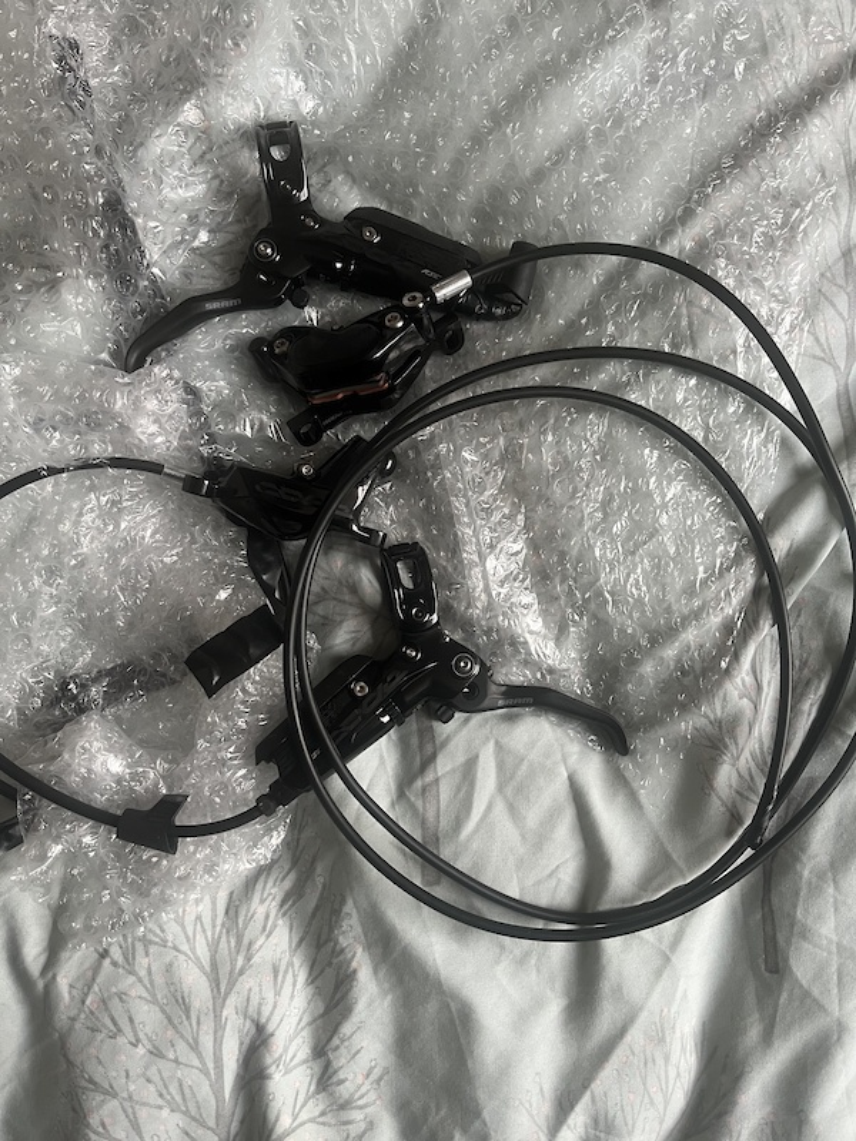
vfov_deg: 67.3
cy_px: 570
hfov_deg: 53.1
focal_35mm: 26
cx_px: 428
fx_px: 857
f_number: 1.6
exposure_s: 1/61
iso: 125
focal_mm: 5.1
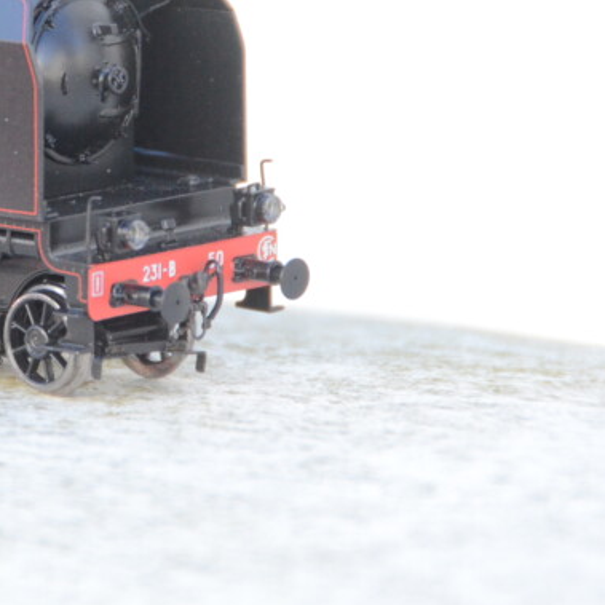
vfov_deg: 2.5
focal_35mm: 688
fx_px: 13604
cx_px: -29
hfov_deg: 2.5
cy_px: 156
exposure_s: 1/500
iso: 1600
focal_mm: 200
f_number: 5.6
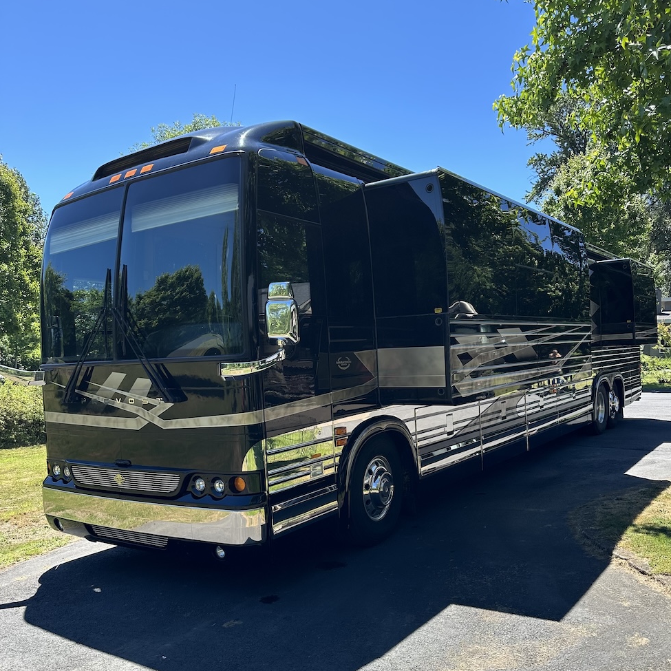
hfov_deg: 55.6
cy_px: 382
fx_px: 636
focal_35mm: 29
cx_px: 343
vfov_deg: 55.4
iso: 80
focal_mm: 6.86
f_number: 1.78
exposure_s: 1/1587
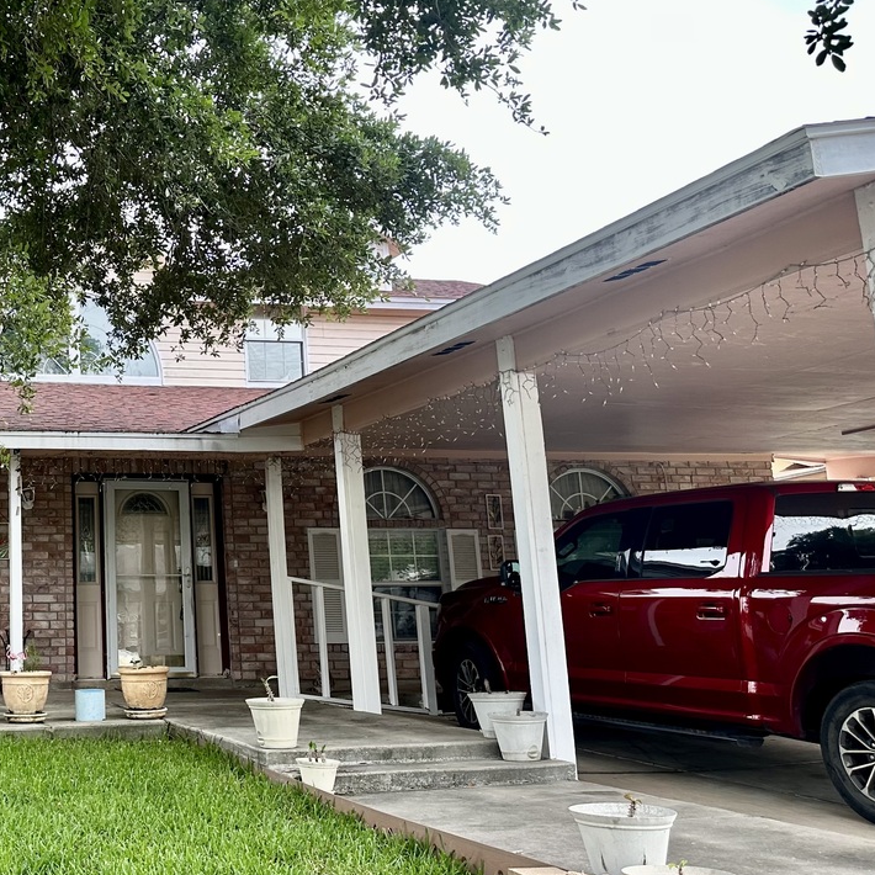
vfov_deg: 39.1
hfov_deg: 35.9
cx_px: 31
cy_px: 370
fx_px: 1230
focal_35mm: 43
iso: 80
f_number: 1.78
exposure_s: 1/623
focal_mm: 6.86
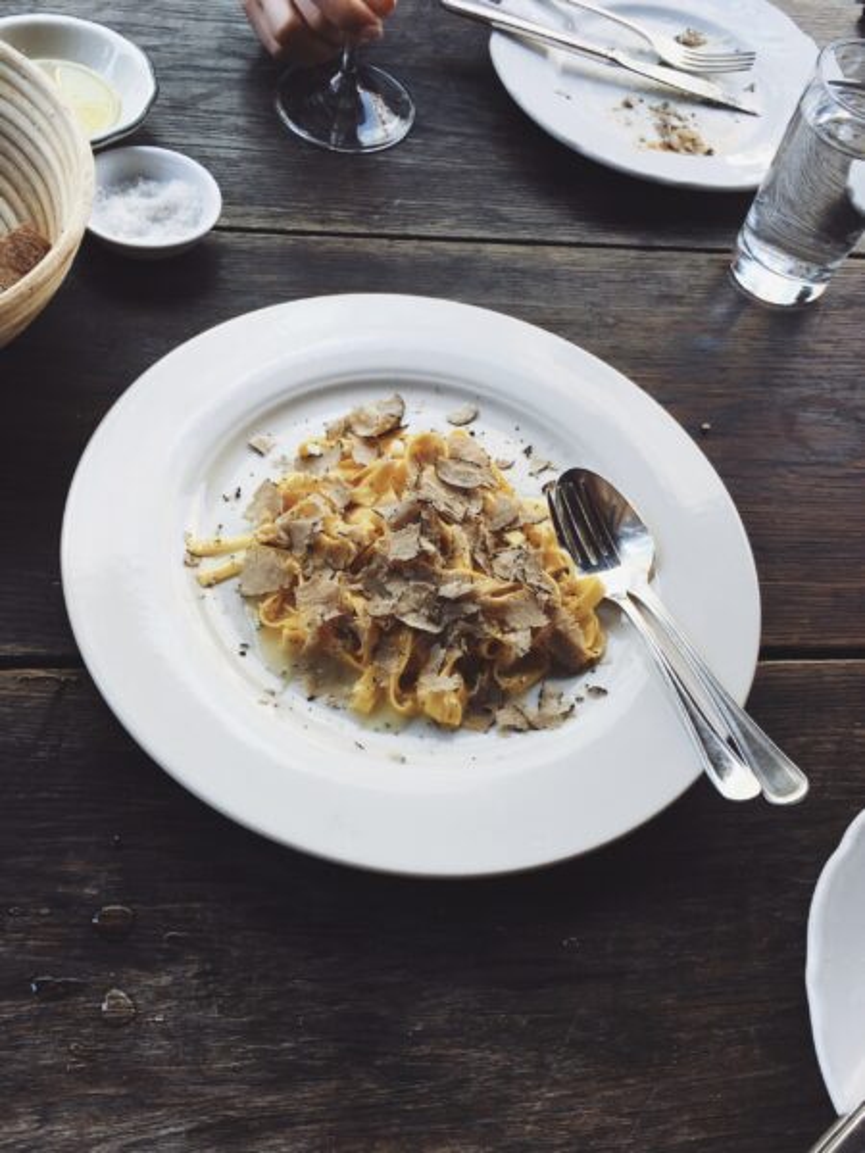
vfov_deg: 61.7
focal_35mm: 29
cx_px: 432
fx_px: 966
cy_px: 576
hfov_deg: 48.2
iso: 25
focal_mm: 4.15
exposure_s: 1/178
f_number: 2.2
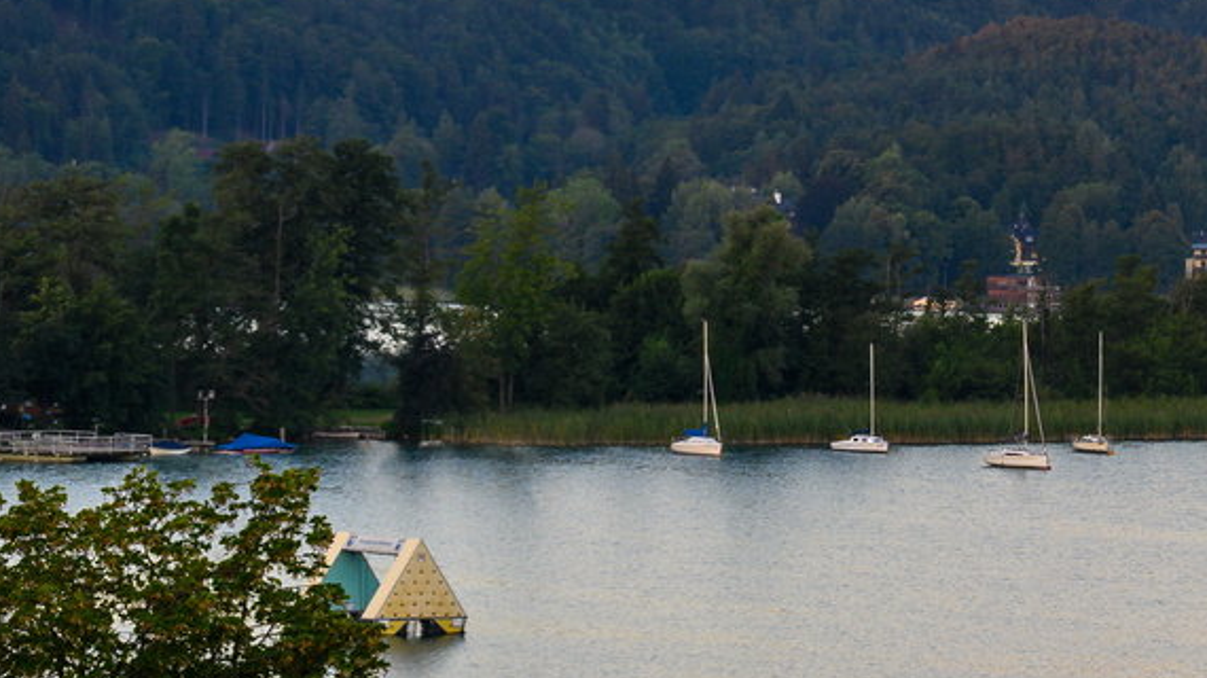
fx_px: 5726
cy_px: 451
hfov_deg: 11.7
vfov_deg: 6.8
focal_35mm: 179
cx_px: 1606
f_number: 8
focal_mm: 60
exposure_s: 1/60
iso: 220
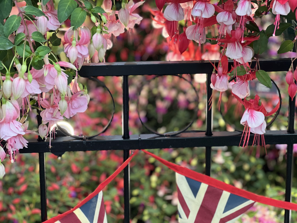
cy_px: 112
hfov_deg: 25.3
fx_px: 661
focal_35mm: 77
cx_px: 148
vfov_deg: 19.1
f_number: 2.8
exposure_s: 1/33
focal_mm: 9
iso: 250
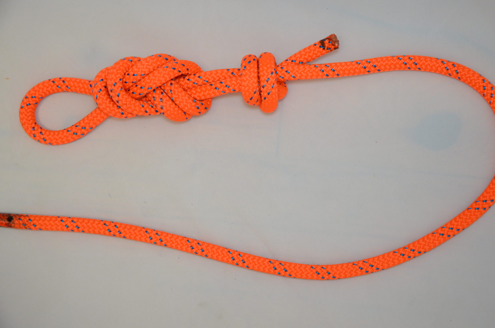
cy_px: 164
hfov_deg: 35.1
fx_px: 782
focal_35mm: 57
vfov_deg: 23.7
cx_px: 248
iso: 1250
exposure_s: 1/60
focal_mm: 38
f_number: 4.5
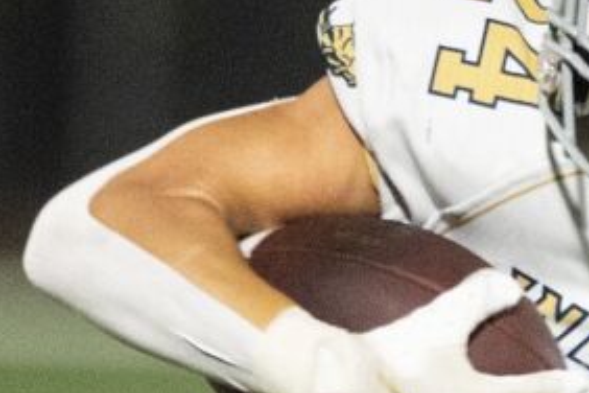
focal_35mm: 1874
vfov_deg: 0.7
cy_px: 777
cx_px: 657
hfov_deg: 1.1
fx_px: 30658
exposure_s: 1/1000
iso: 6400
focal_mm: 300
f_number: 2.8
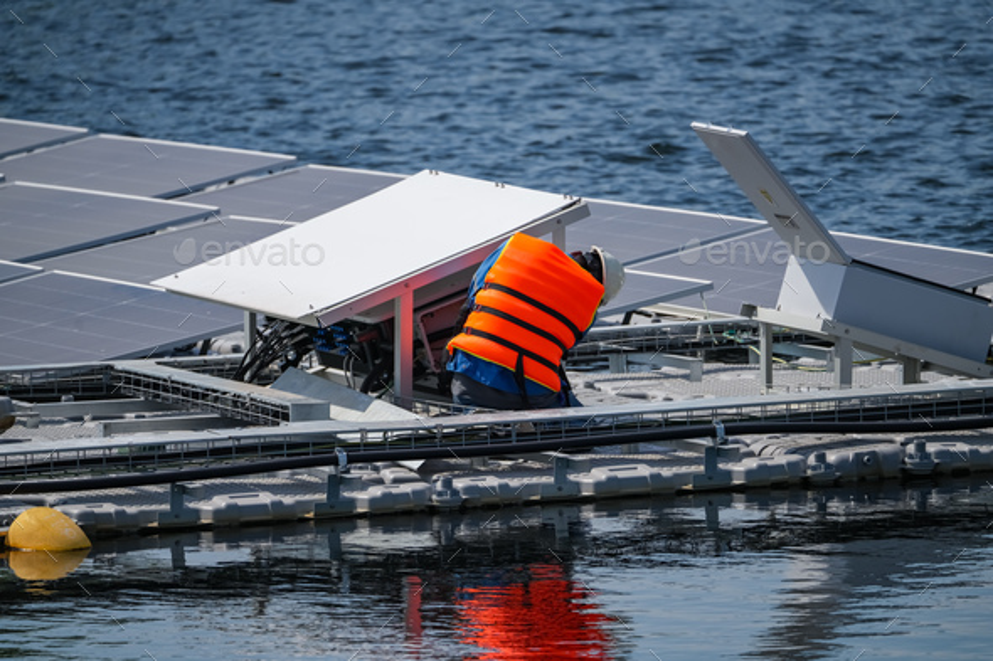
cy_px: 330
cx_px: 496
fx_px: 11030
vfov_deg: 3.4
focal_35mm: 400
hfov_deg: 5.2
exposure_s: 1/1025
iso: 160
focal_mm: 400
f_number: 6.3
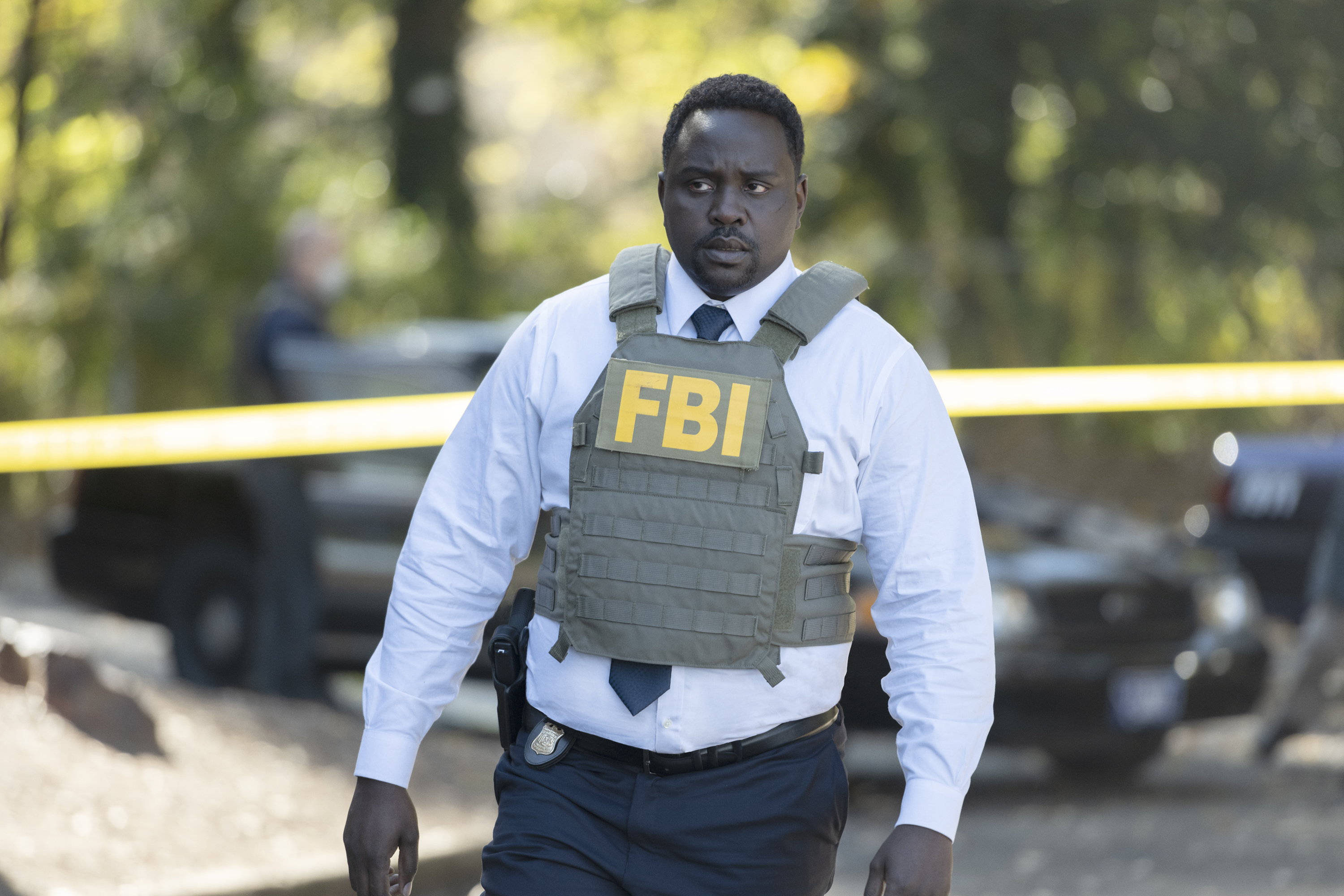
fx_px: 7466
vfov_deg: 6.9
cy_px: 448
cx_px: 672
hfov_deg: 10.3
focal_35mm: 200
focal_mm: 200
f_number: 4
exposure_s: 1/500
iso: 280
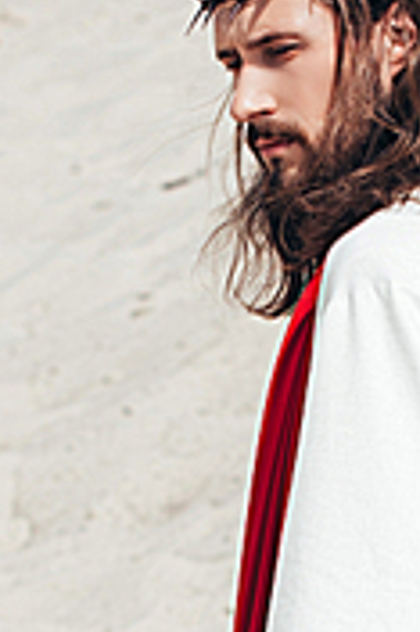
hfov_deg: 6.4
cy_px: 759
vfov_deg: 9.5
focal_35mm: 213
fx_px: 3735
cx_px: 302
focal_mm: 50
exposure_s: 1/2500
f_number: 3.5
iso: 100
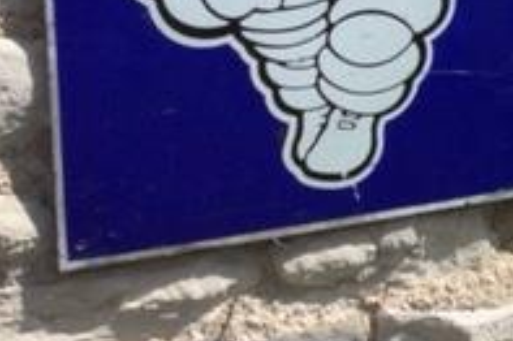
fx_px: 1495
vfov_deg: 12.8
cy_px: -13
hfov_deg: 17.5
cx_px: 766
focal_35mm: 105
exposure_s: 1/2092
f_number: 2.4
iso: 25
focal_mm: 3.3
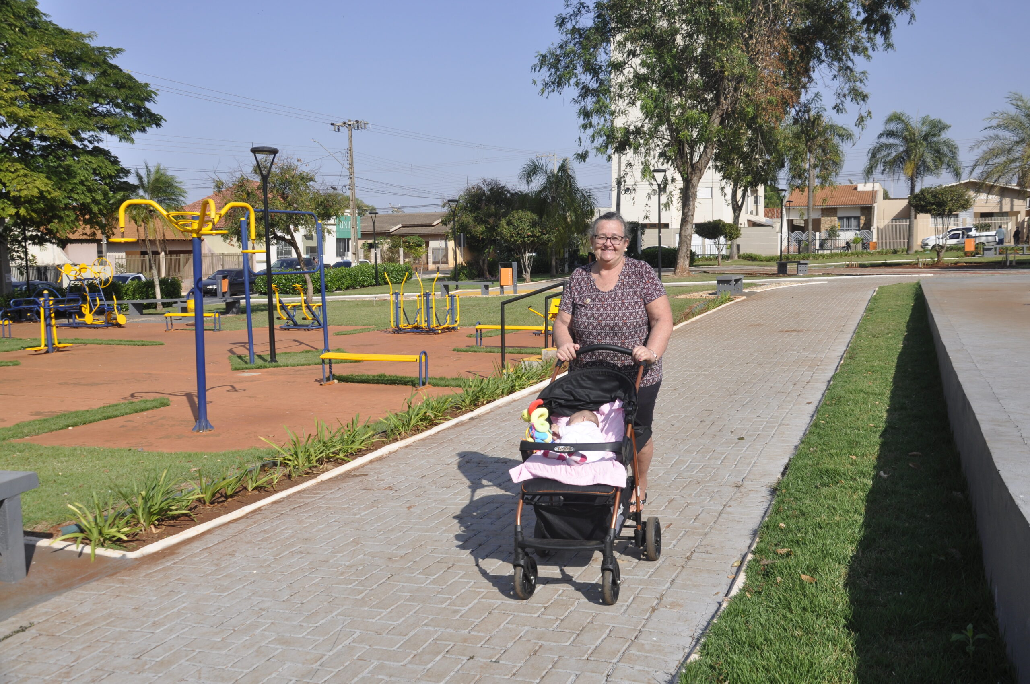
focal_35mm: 33
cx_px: 515
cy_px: 342
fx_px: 943
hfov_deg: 57.3
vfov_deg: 39.9
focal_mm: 22
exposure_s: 1/500
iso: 200
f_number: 8
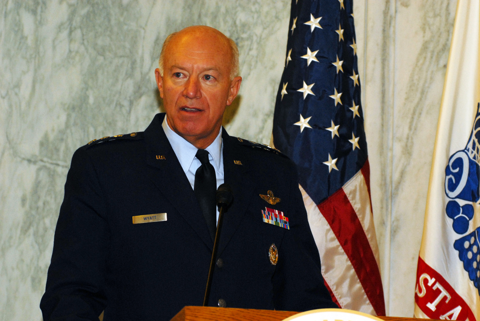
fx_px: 2002
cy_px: 160
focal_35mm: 150
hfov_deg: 13.7
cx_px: 240
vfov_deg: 9.2
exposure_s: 1/30
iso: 400
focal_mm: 100
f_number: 4.5
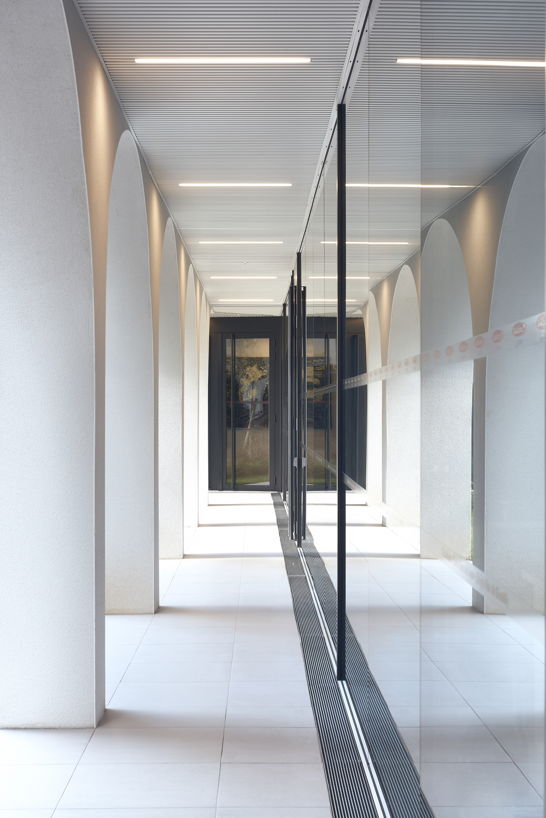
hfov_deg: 24.6
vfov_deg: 36.2
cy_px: 409
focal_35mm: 55
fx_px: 1250
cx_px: 273
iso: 64
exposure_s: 1
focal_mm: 55
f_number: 11
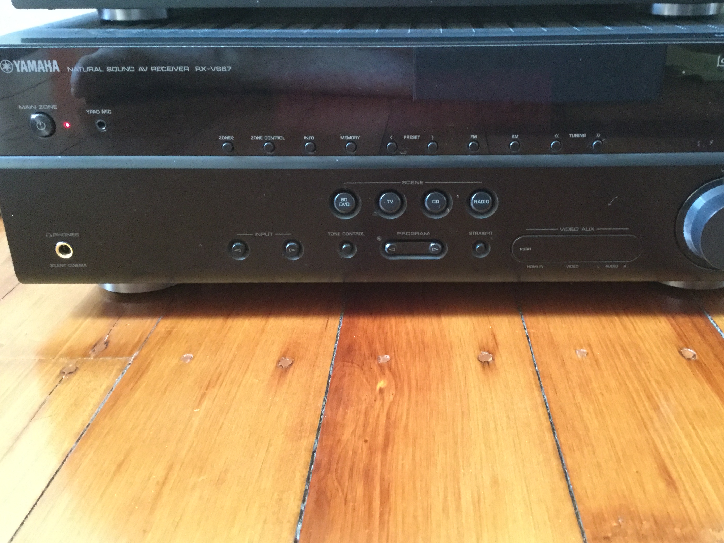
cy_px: 239
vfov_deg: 39.6
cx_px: 417
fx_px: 753
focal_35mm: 36
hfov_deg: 51.2
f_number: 2.4
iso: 500
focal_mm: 3.3
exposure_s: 1/17
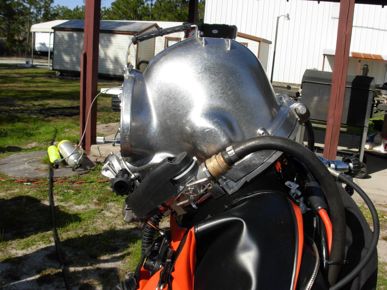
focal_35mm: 38
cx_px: 194
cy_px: 145
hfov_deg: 49.0
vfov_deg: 37.7
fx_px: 425
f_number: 4.9
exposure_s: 1/542
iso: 79
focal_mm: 6.3
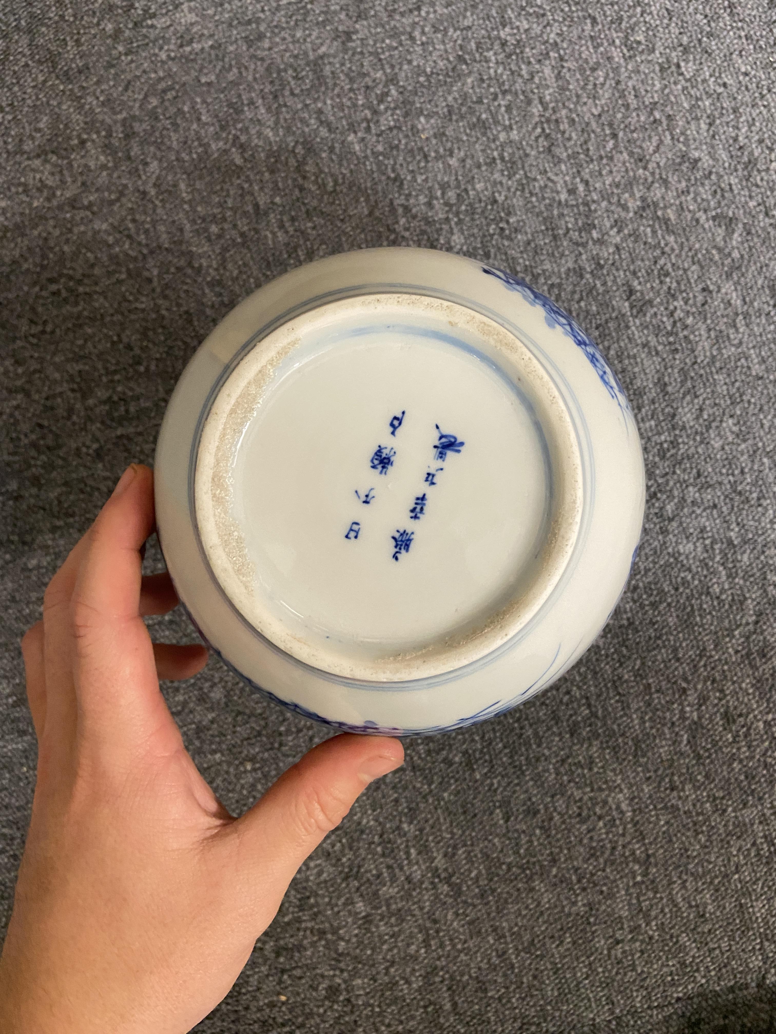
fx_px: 777
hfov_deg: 53.1
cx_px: 388
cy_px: 517
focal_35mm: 26
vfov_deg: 67.3
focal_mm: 4.25
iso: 400
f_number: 1.8
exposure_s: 1/50
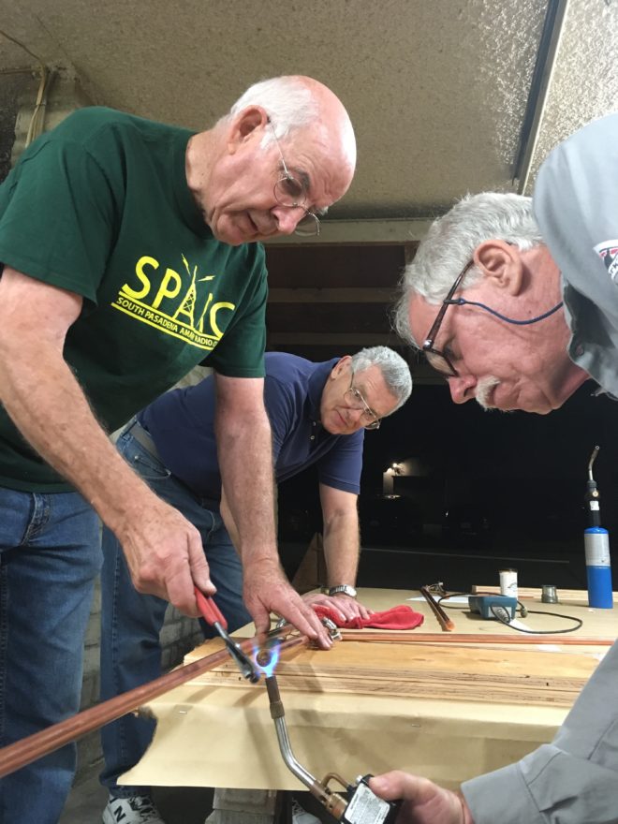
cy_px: 412
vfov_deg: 61.7
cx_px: 309
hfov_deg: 48.2
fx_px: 690
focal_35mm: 29
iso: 200
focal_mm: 4.15
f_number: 2.2
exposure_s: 1/24
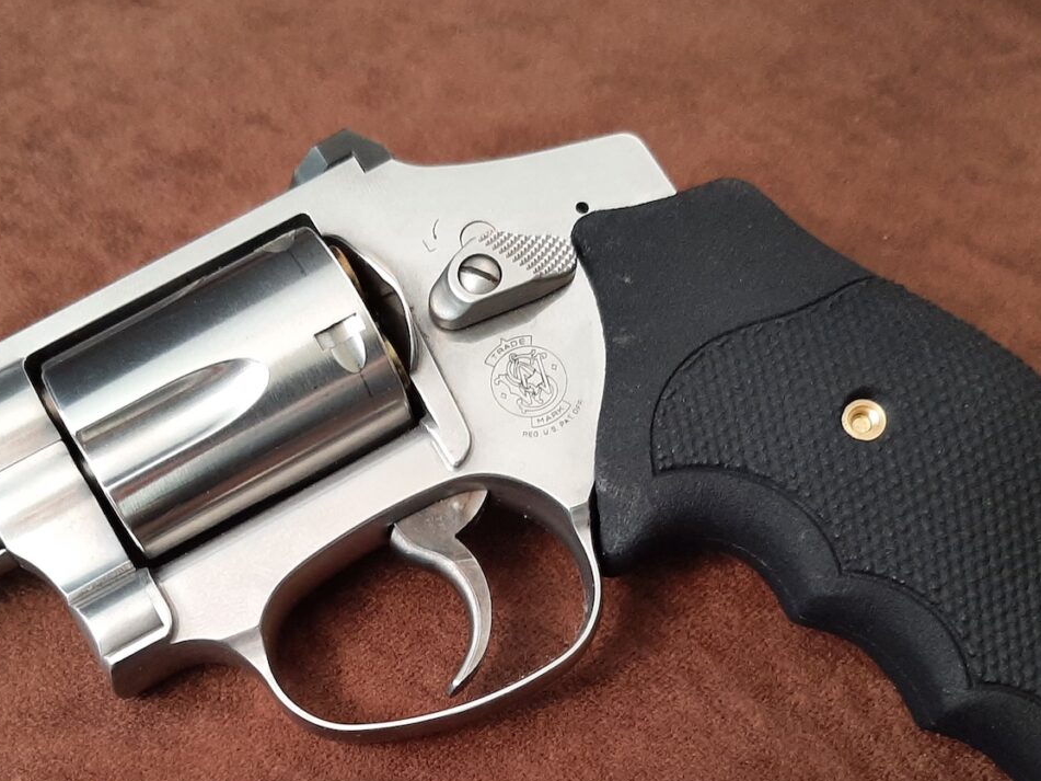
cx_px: 421
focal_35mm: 42
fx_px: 1263
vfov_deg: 33.5
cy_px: 604
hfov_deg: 44.6
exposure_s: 1/60
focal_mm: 3.93
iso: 200
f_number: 1.7
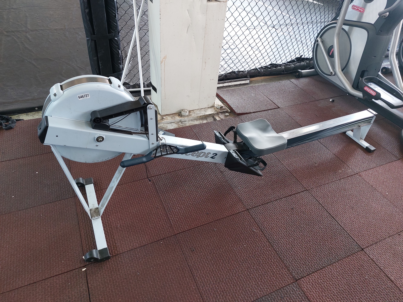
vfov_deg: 56.8
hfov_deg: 71.6
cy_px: 151
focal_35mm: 24
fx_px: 279
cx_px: 202
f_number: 1.8
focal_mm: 5.23
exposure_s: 1/50
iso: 200
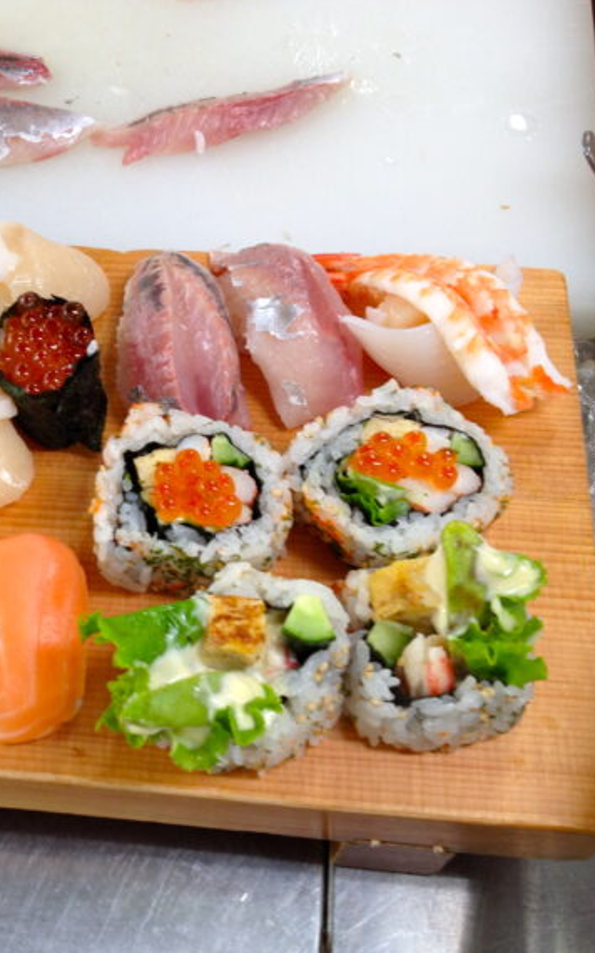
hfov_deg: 25.1
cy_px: 478
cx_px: 69
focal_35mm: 50
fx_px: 1298
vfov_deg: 40.3
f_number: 2.4
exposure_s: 1/24
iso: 80
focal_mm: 4.28
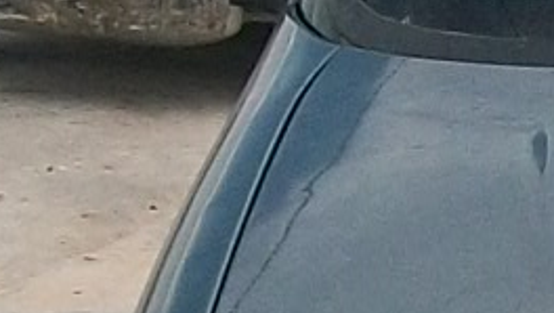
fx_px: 4469
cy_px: 496
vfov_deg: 4.0
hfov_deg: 6.8
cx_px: 1146
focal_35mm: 304
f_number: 4.8
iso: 80
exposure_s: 1/320
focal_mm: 6
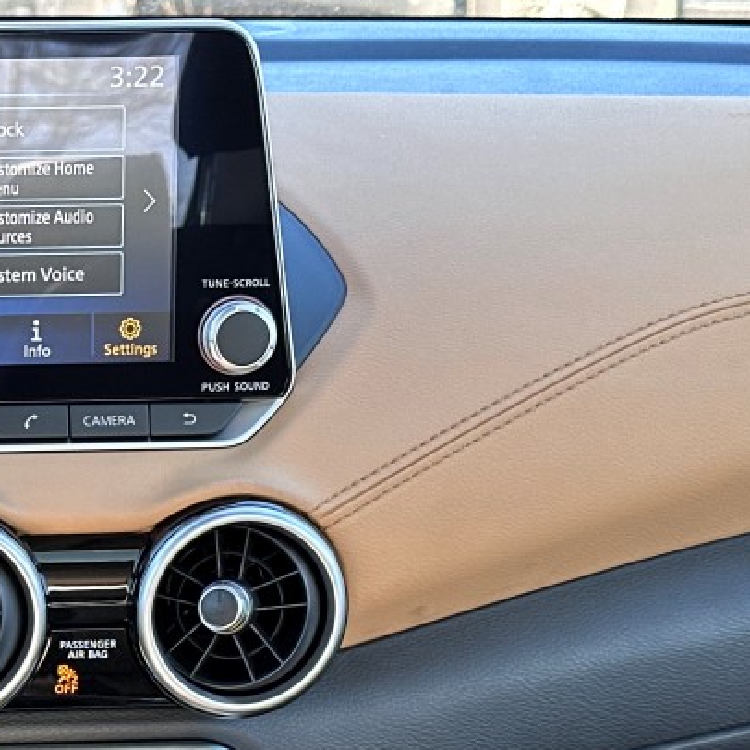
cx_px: -113
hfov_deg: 15.7
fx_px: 2623
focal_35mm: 107
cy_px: 704
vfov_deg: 16.0
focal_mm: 6.86
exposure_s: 1/121
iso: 64
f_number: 1.78
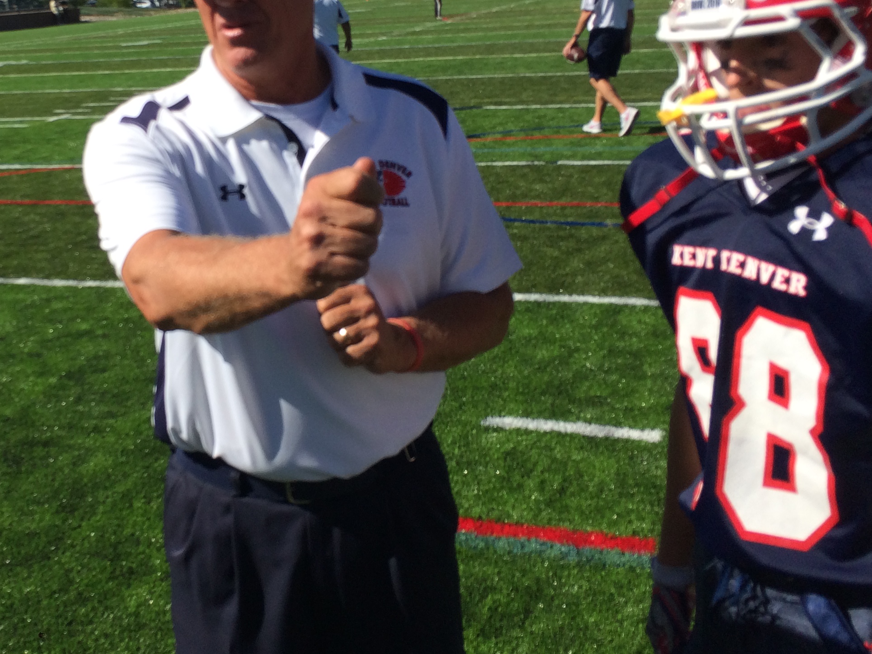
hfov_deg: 37.8
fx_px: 1234
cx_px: 203
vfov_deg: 29.5
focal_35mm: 49
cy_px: 220
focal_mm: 4.15
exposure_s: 1/2740
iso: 32
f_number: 2.2
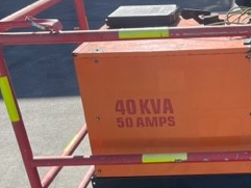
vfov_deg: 21.1
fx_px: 501
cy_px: 145
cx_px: 256
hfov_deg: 26.5
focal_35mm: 69
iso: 32
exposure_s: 1/1642
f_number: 1.6
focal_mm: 5.1
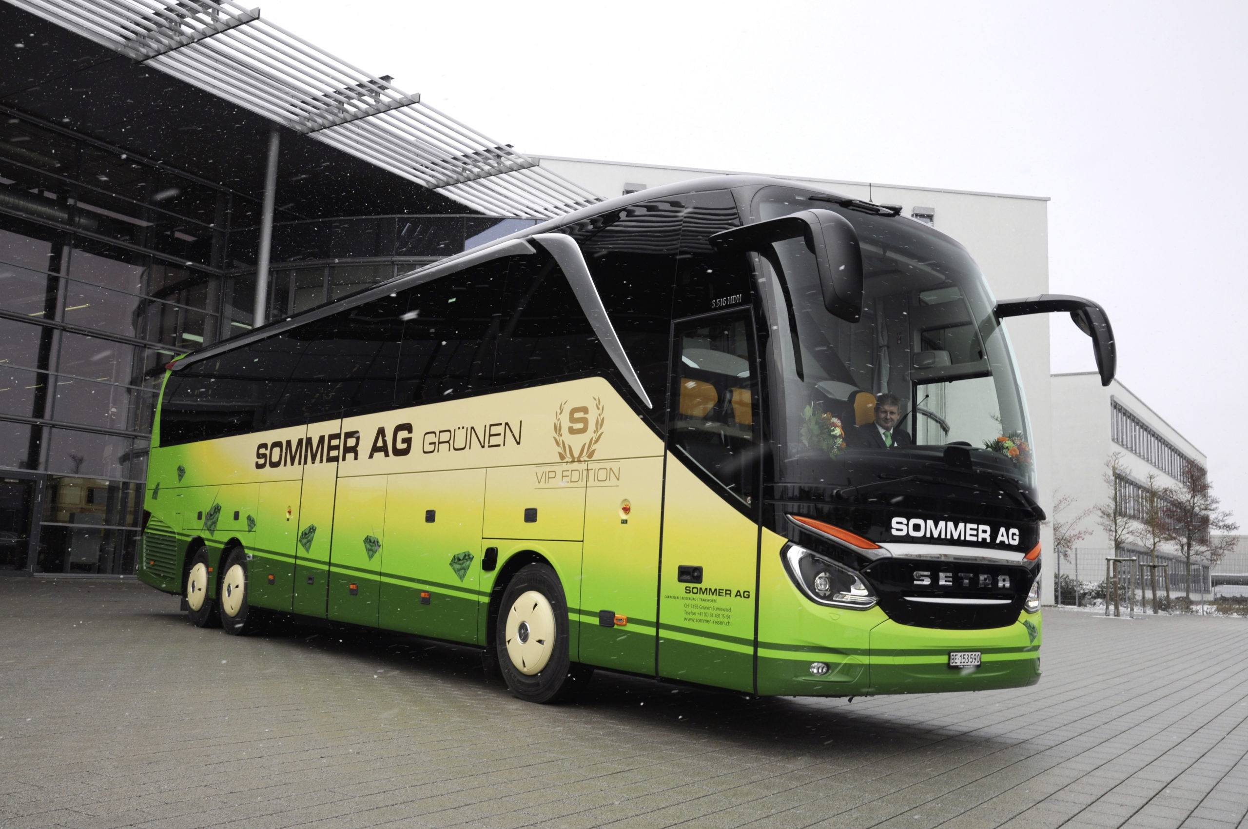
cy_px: 414
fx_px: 1143
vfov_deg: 39.9
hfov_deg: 57.3
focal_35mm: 33
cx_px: 624
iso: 200
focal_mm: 22
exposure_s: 1/125
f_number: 5.6
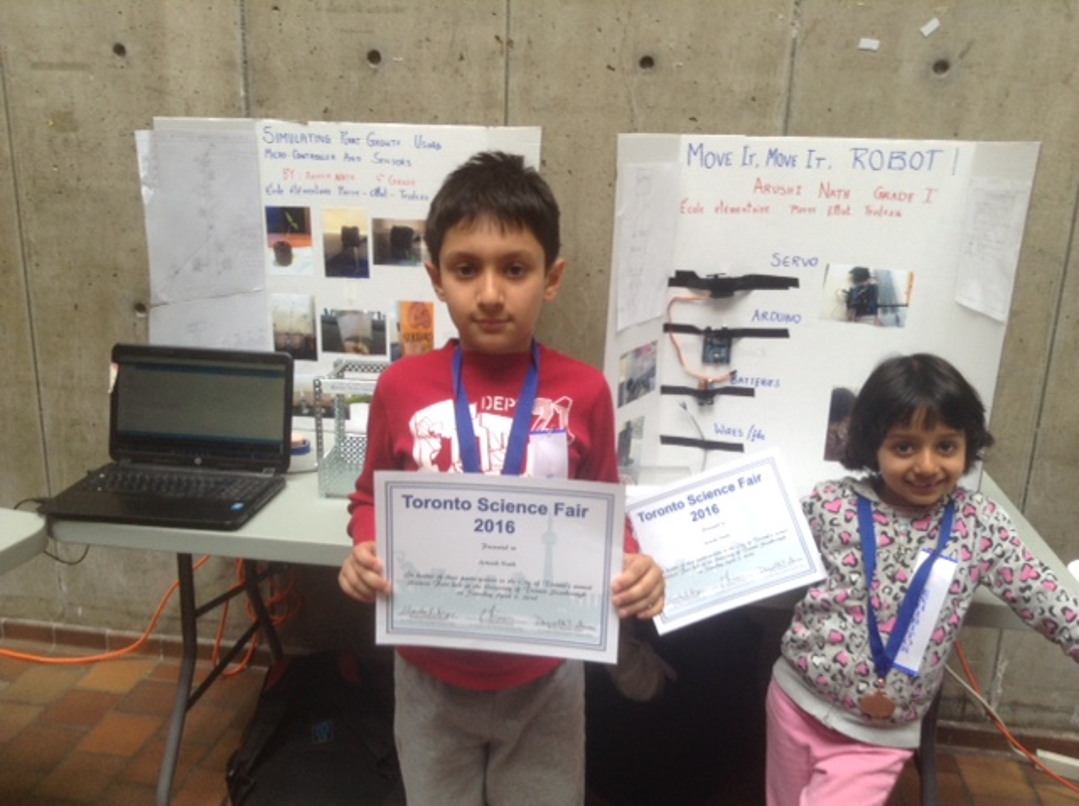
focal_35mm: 33
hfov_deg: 55.4
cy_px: 403
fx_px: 1027
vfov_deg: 42.8
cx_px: 540
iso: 32
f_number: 2.4
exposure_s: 1/24
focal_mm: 3.3
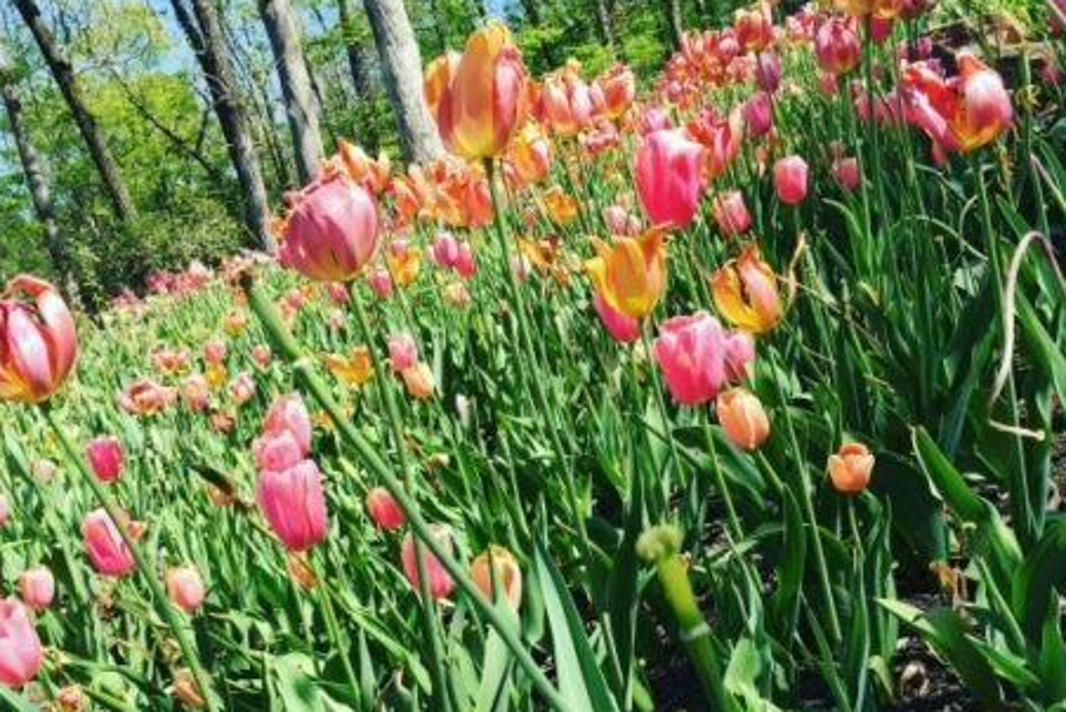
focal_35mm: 40
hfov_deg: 48.4
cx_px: 547
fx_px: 1185
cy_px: 434
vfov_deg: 33.3
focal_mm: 4.15
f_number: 2.2
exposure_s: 1/1068
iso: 32
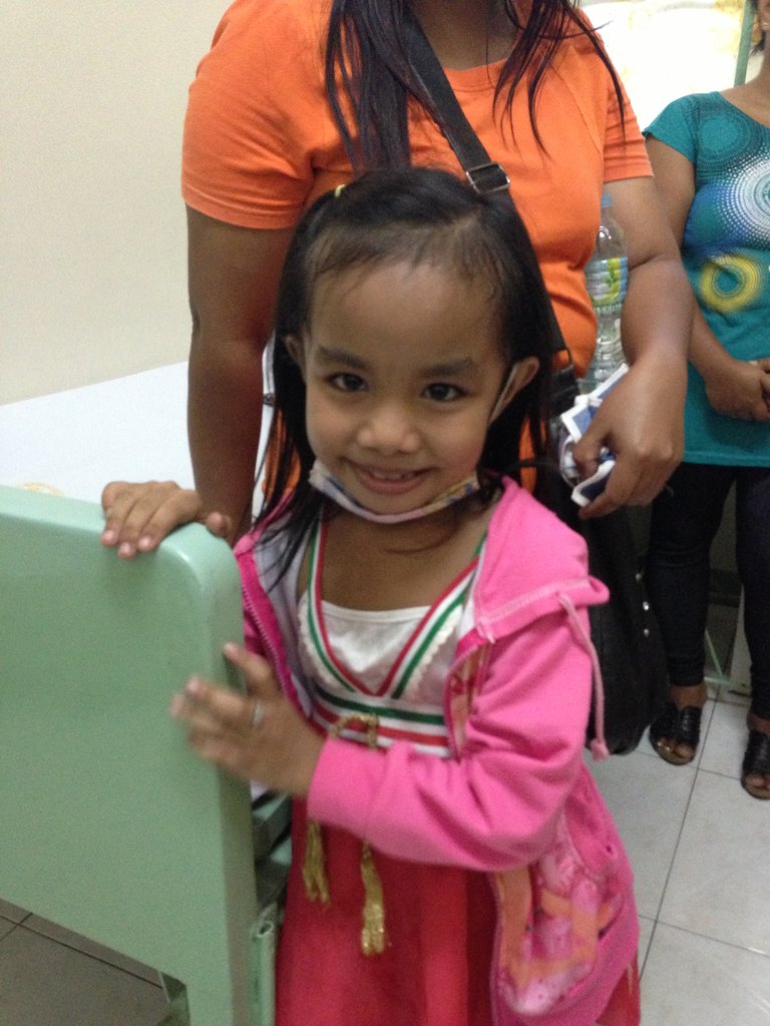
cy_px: 513
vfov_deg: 55.4
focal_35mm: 33
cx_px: 385
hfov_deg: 42.9
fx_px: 979
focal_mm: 4.13
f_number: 2.4
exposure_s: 1/15
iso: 500
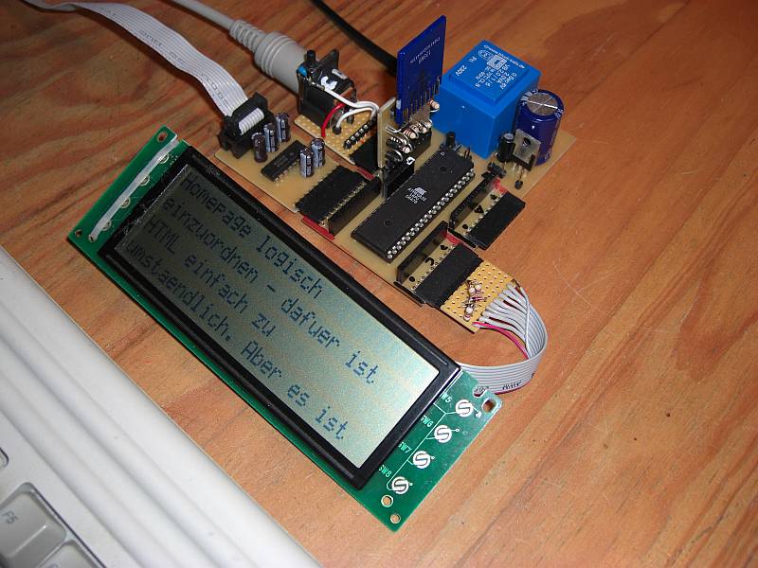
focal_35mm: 38
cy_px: 284
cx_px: 379
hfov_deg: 49.0
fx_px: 832
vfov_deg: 37.7
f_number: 2.8
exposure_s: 1/60
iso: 80
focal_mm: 7.9
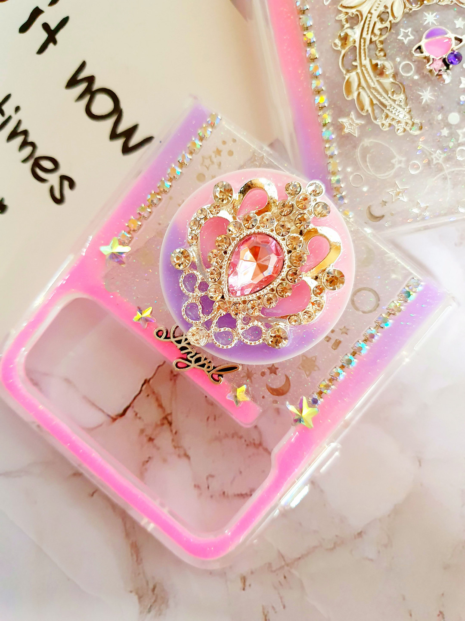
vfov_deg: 67.3
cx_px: 232
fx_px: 466
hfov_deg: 53.1
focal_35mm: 26
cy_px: 310
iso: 400
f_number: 1.5
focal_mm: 4.32
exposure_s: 1/40
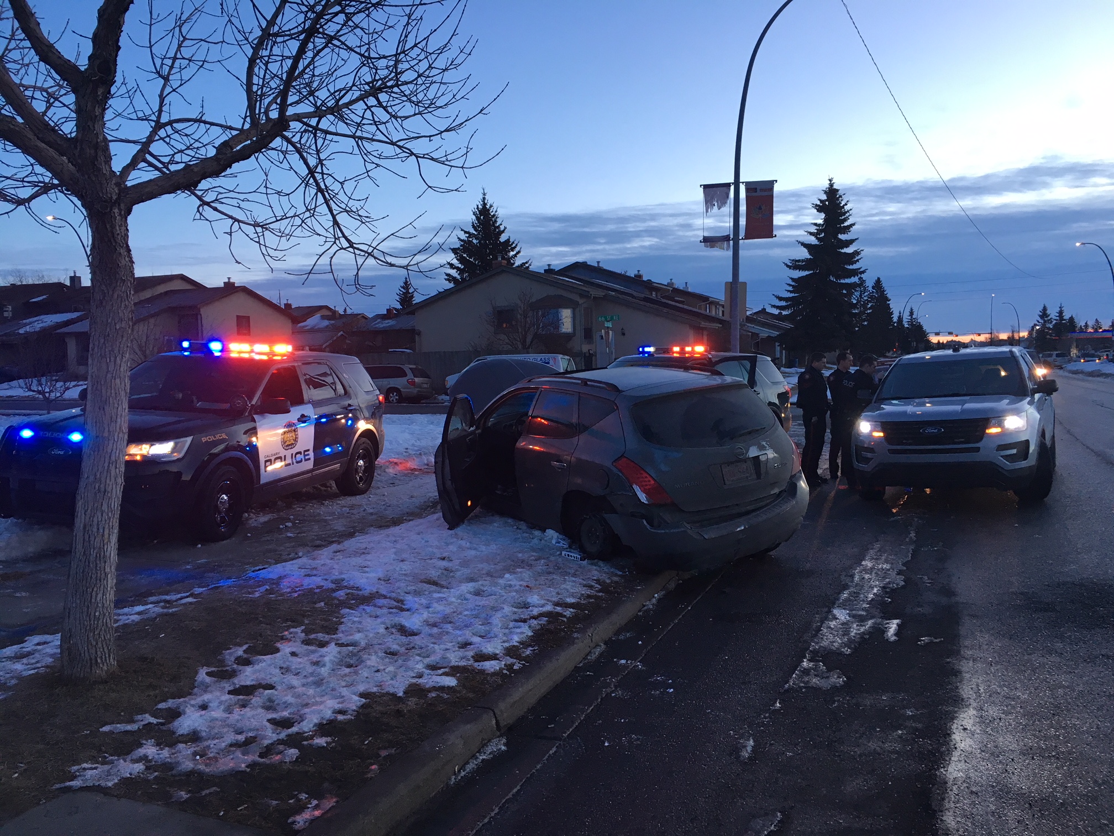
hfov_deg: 61.7
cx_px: 557
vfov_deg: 48.2
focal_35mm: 29
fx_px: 933
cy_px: 418
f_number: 2.2
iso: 32
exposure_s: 1/30
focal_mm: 4.15
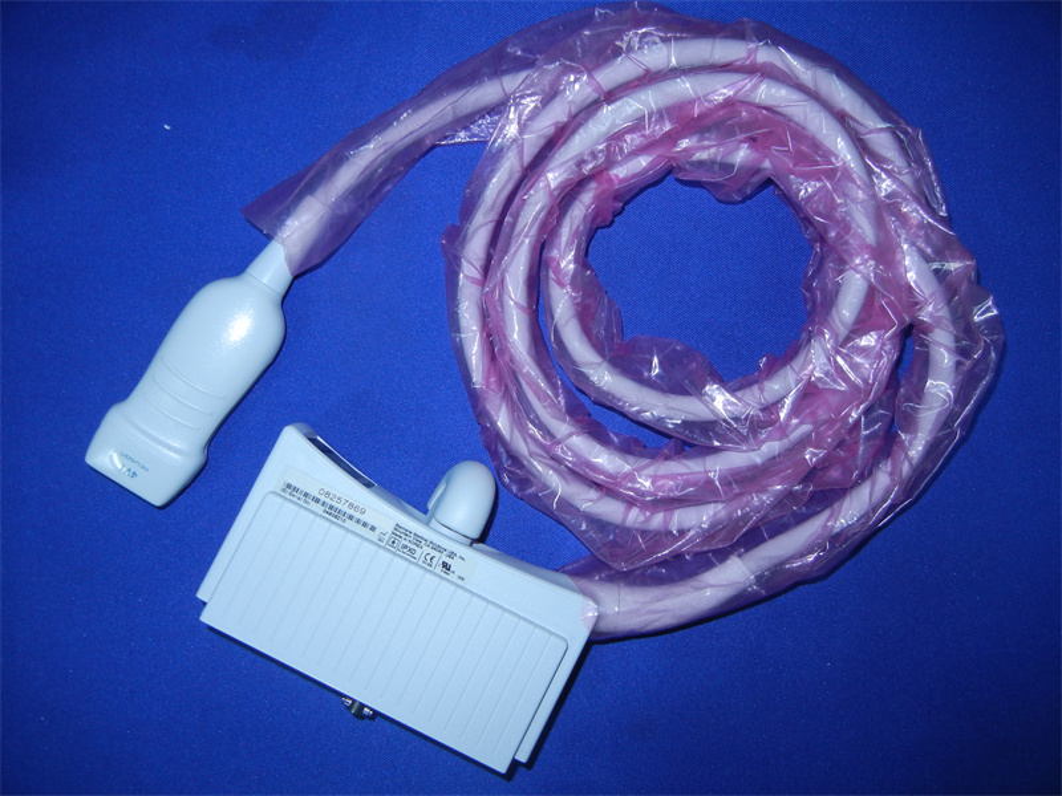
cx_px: 531
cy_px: 398
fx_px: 920
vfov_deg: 46.8
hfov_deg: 60.0
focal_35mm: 30
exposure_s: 1/30
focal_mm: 5.4
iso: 200
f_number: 3.5
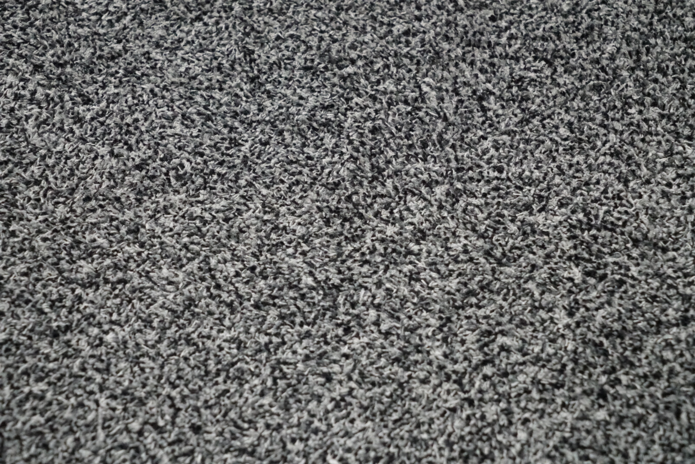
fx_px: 1352
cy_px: 232
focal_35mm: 70
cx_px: 348
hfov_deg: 28.8
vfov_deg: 19.5
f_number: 7.1
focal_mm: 70
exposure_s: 1/200
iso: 16000
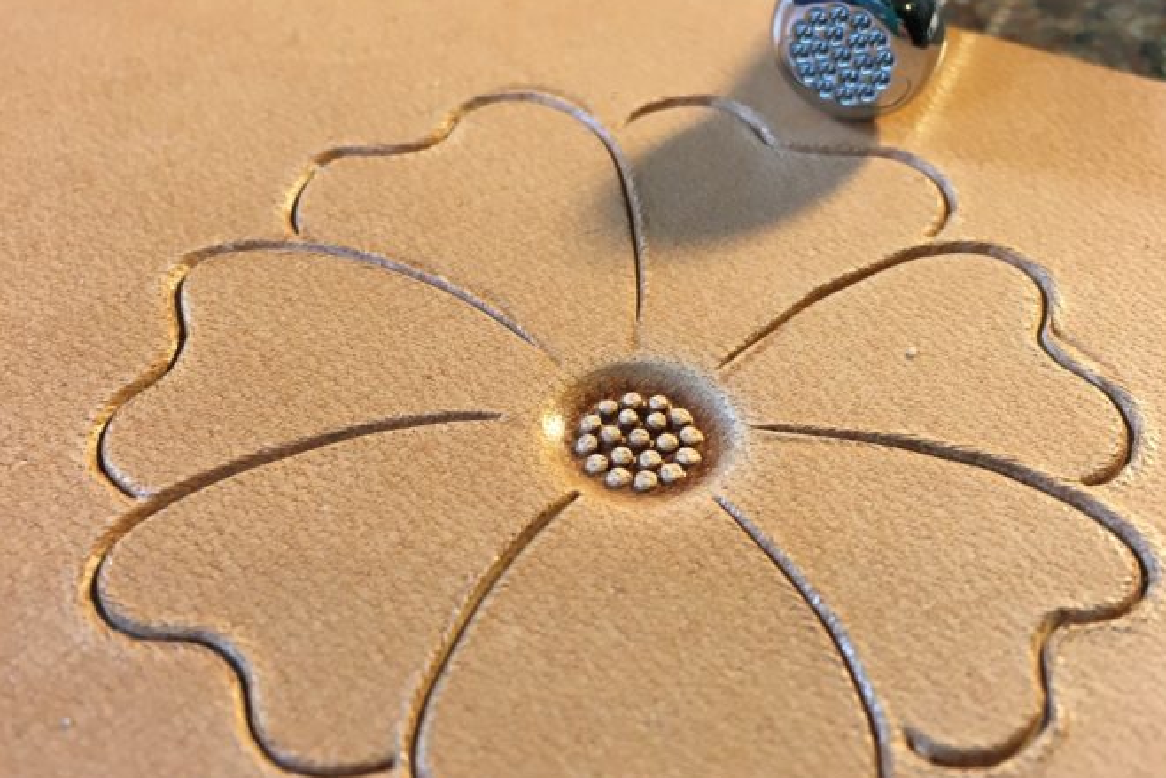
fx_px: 1328
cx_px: 593
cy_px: 320
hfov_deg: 47.4
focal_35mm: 41
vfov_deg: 32.6
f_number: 2.2
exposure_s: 1/30
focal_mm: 4.15
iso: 50
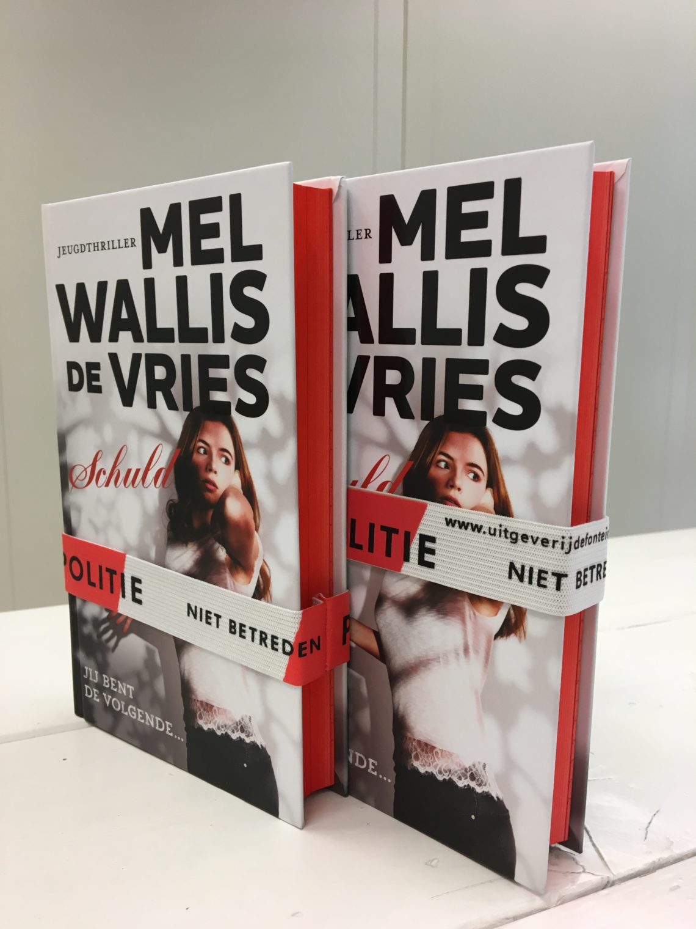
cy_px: 464
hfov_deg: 48.2
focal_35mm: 29
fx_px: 777
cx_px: 348
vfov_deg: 61.7
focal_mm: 4.15
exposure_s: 1/33
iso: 32
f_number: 2.2
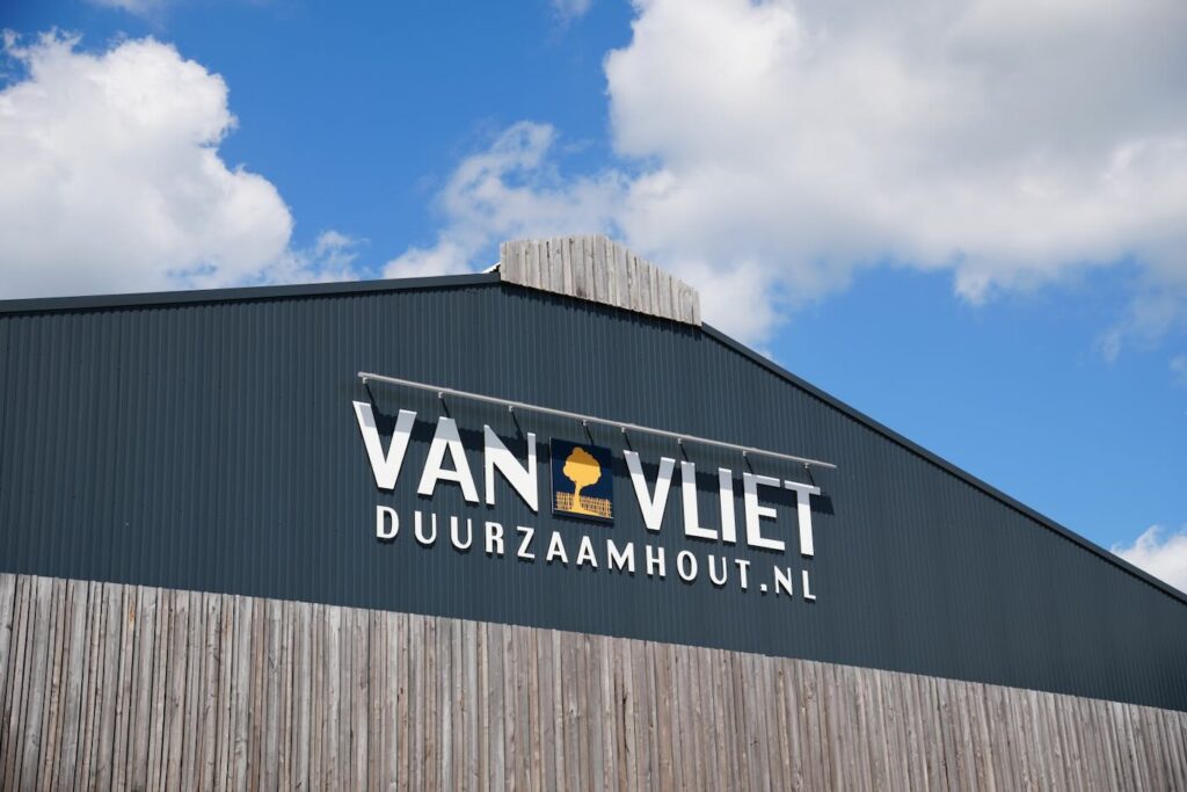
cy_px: 396
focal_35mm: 59
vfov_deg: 22.9
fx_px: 1959
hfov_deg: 33.7
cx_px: 594
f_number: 5
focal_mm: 39.6
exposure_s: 1/800
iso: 100
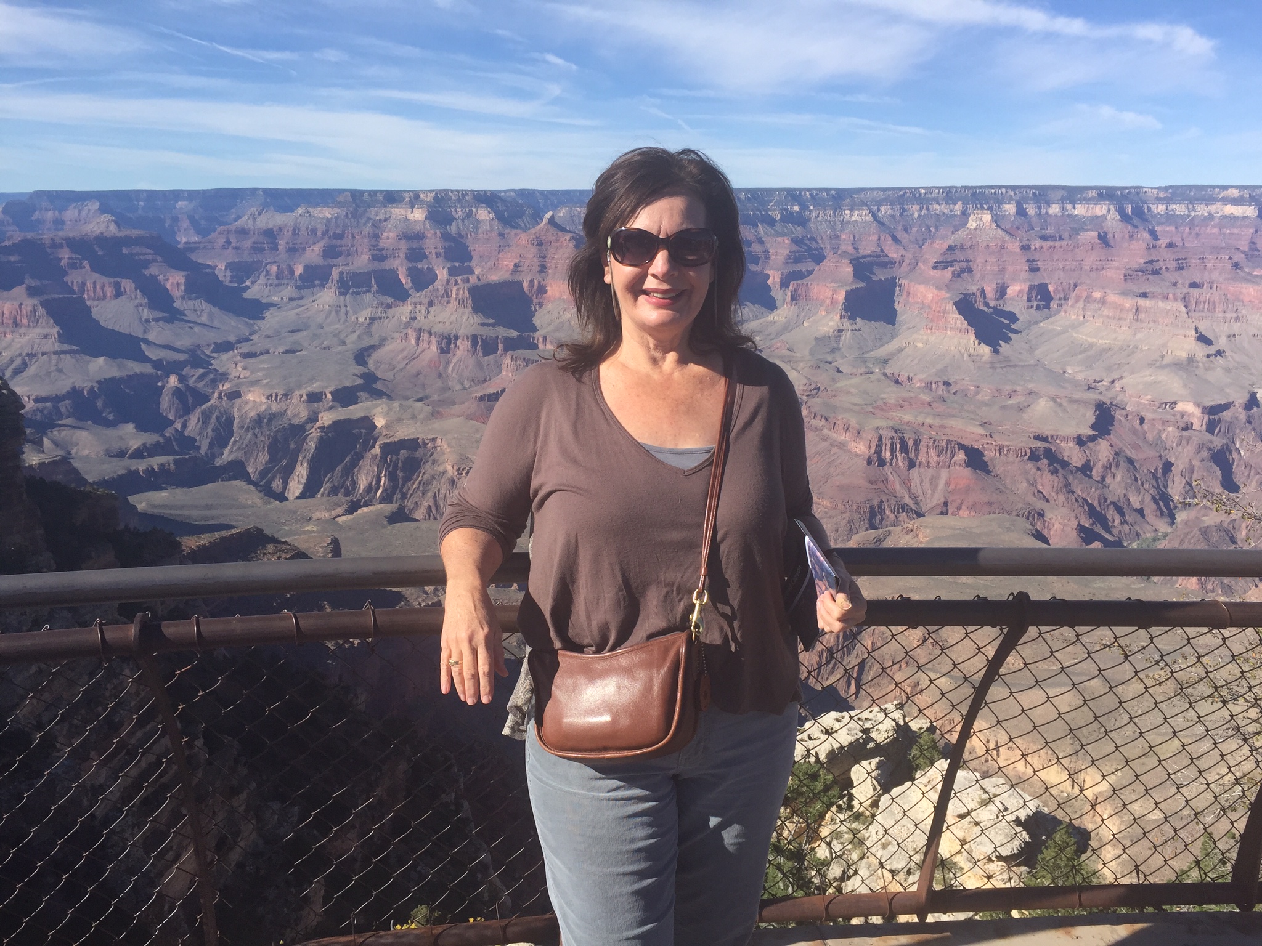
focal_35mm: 29
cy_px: 473
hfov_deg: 61.7
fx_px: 1057
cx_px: 631
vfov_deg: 48.2
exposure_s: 1/1721
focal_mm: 4.15
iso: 32
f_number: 2.2
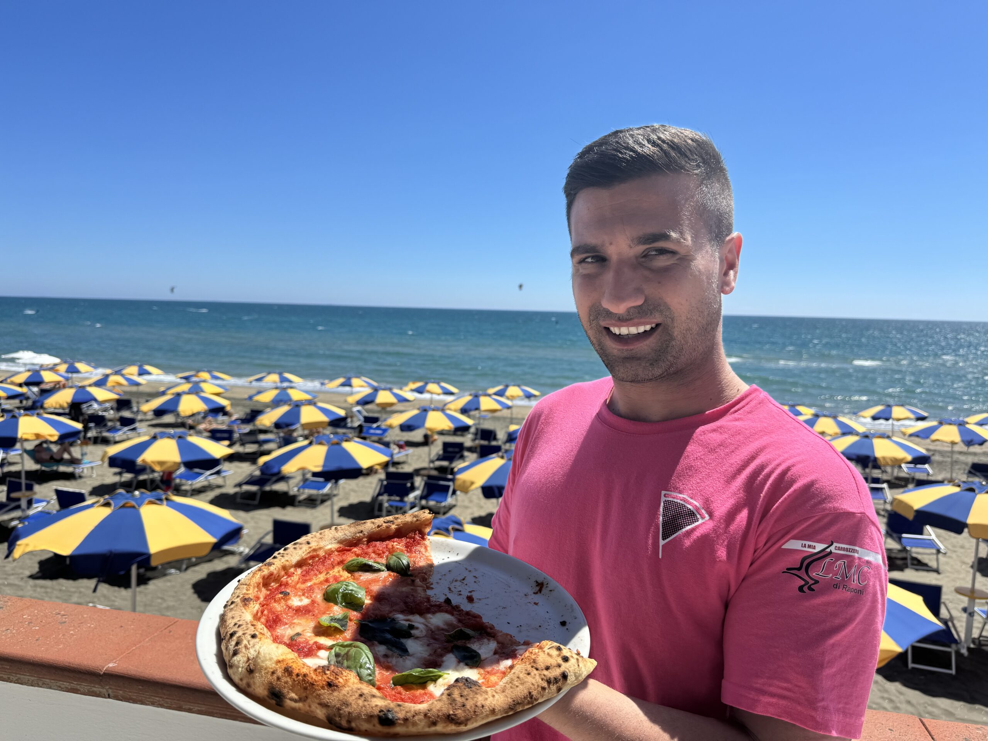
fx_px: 685
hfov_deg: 71.6
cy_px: 370
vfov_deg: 56.8
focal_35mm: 24
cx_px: 494
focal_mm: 6.76
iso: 80
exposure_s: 1/4950
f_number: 1.78
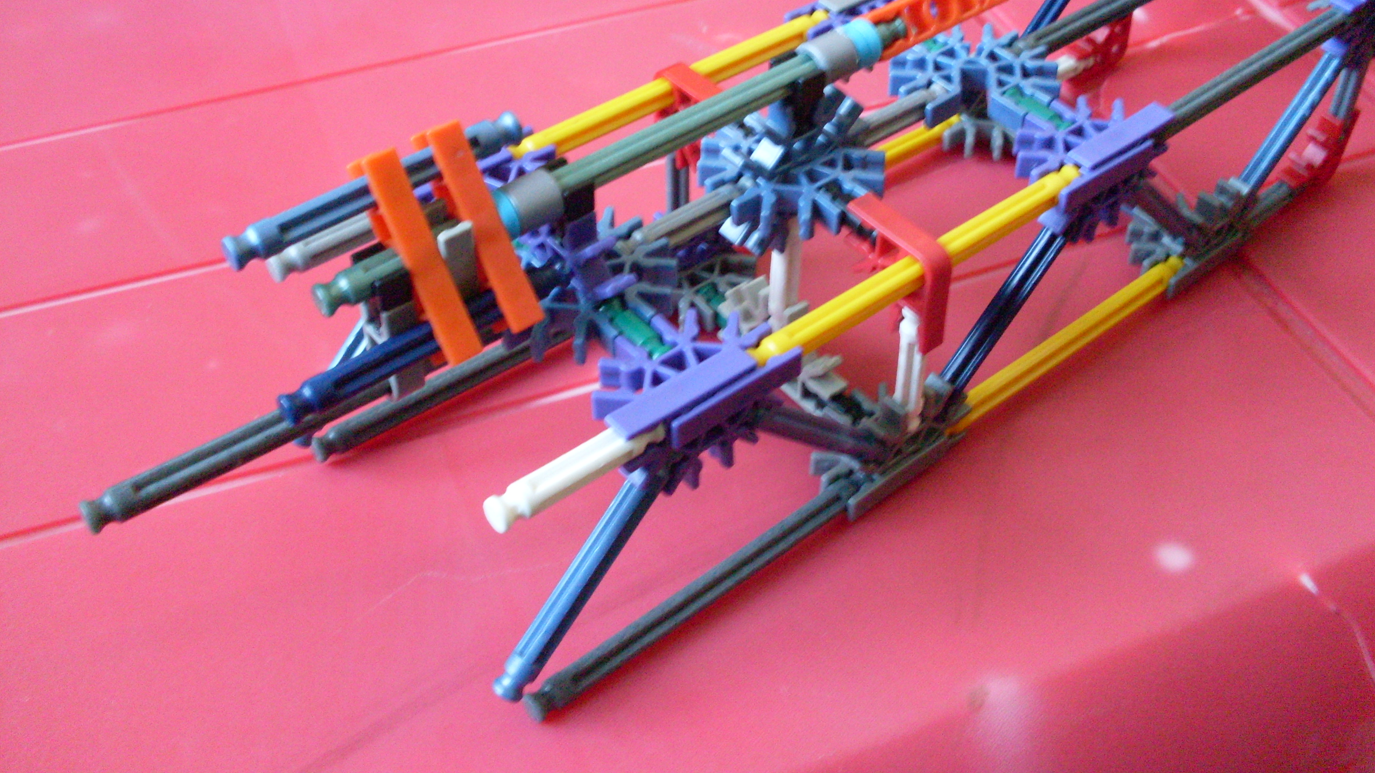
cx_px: 692
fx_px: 1531
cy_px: 262
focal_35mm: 42
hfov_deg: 48.4
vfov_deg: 28.2
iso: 200
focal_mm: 6.3
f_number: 2.8
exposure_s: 1/15
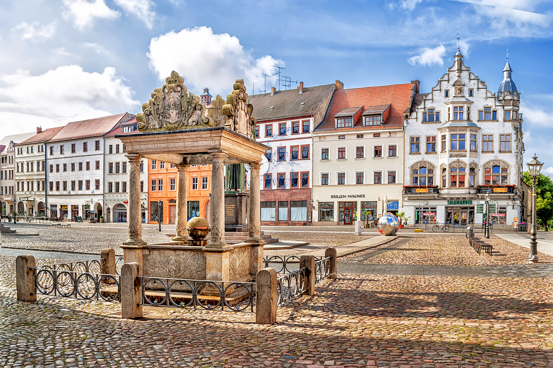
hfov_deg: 67.4
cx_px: 276
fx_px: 414
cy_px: 184
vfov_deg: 47.9
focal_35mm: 27
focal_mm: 18
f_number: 8
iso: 100
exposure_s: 1/250
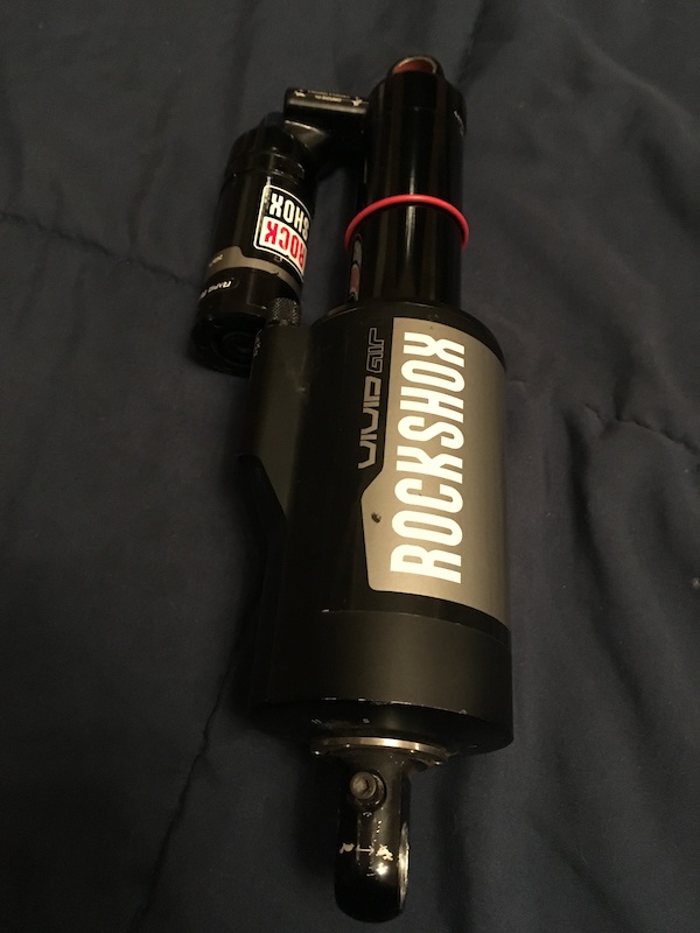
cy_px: 466
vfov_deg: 61.7
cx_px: 350
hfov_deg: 48.2
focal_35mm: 29
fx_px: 782
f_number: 2.2
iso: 320
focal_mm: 4.15
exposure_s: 1/15
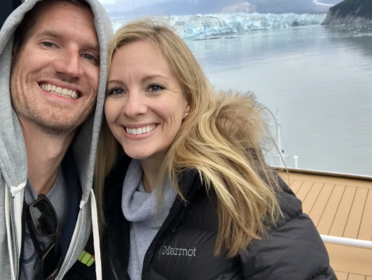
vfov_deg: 33.4
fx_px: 462
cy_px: 100
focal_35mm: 43
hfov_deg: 43.8
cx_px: 195
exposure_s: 1/708
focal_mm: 2.87
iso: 25
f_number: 2.2
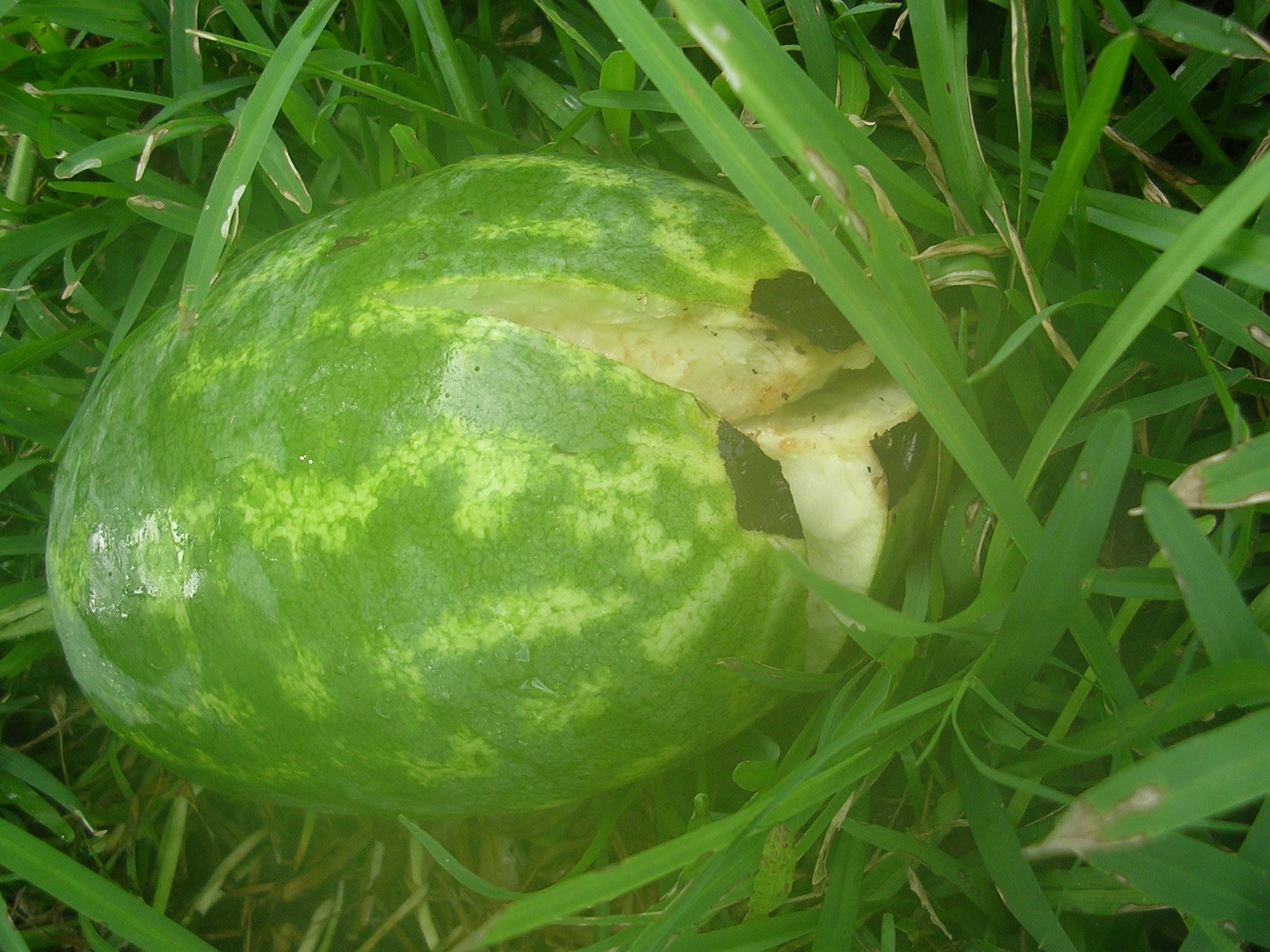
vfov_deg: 37.7
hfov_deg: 49.0
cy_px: 476
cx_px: 635
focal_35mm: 38
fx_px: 1394
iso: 50
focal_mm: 5.8
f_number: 2.8
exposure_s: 1/103
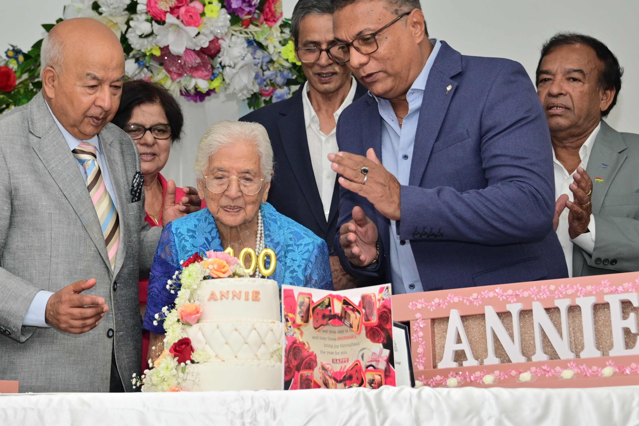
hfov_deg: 17.5
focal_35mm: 117
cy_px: 174
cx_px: 216
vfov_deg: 11.7
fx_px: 2077
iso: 800
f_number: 5.6
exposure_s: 1/200
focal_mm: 82
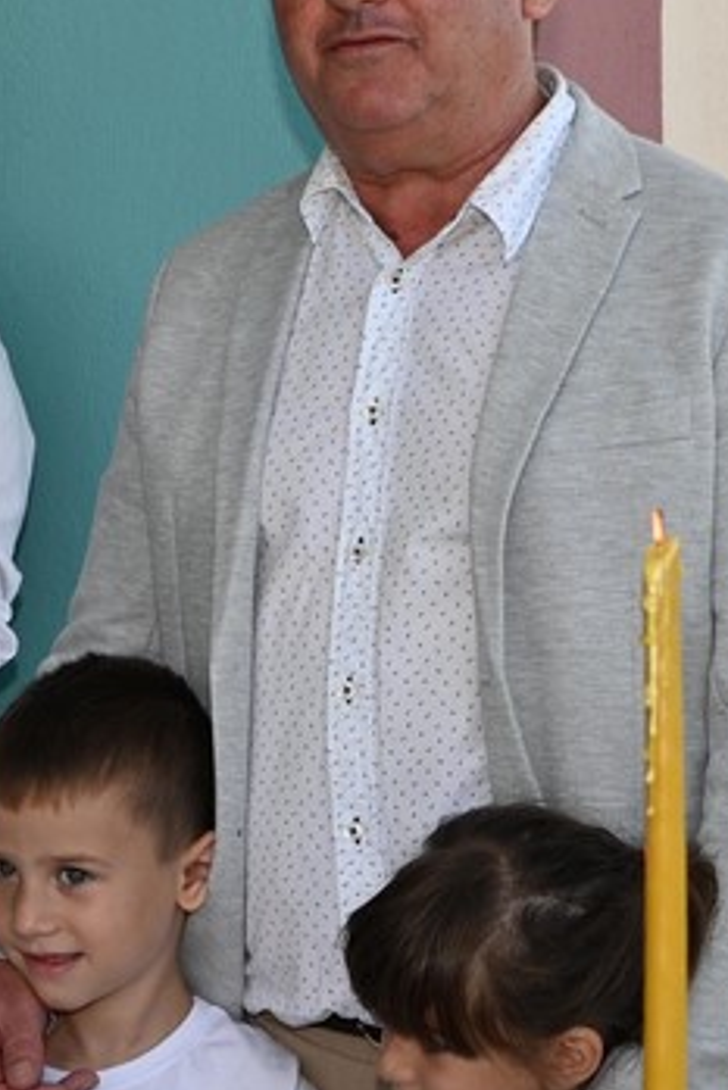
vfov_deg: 11.8
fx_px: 5272
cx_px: 175
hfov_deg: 7.9
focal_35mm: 174
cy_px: 461
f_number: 5.6
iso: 110
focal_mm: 38
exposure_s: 1/125
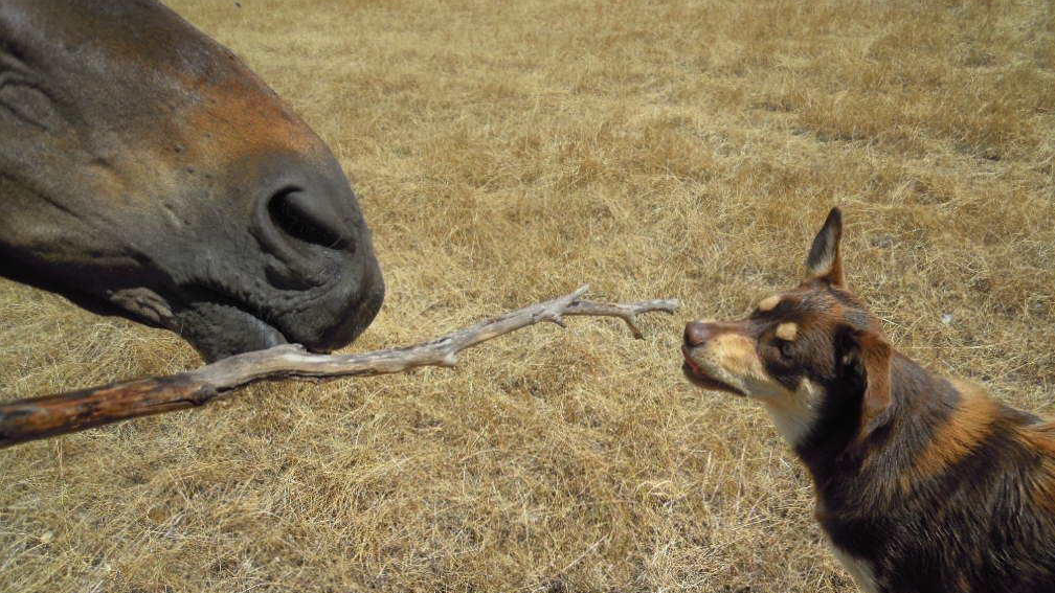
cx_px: 535
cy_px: 391
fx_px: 867
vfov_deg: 37.4
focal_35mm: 31
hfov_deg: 62.6
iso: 100
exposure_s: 1/400
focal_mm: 5
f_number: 5.4
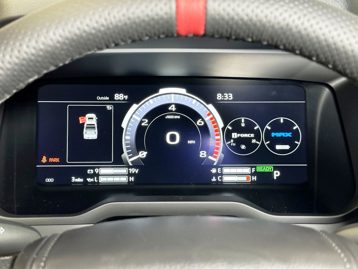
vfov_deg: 30.3
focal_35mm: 48
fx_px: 496
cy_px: 134
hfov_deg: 39.7
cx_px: 179
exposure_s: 1/30
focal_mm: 6.86
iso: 640
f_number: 1.78
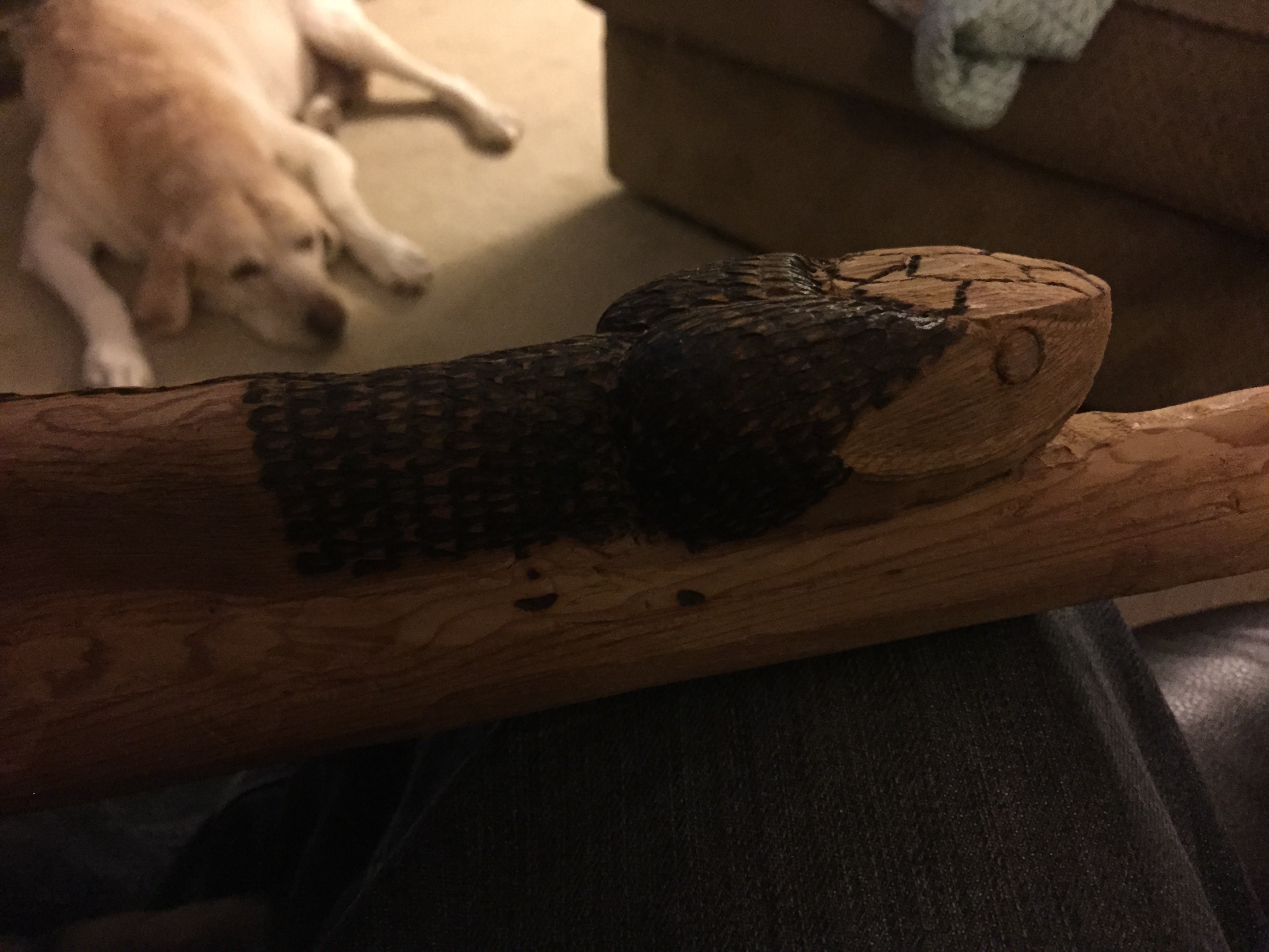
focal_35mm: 29
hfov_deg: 61.7
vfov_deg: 48.2
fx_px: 1063
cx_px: 634
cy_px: 476
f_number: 2.2
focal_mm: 4.15
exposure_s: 1/15
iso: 400
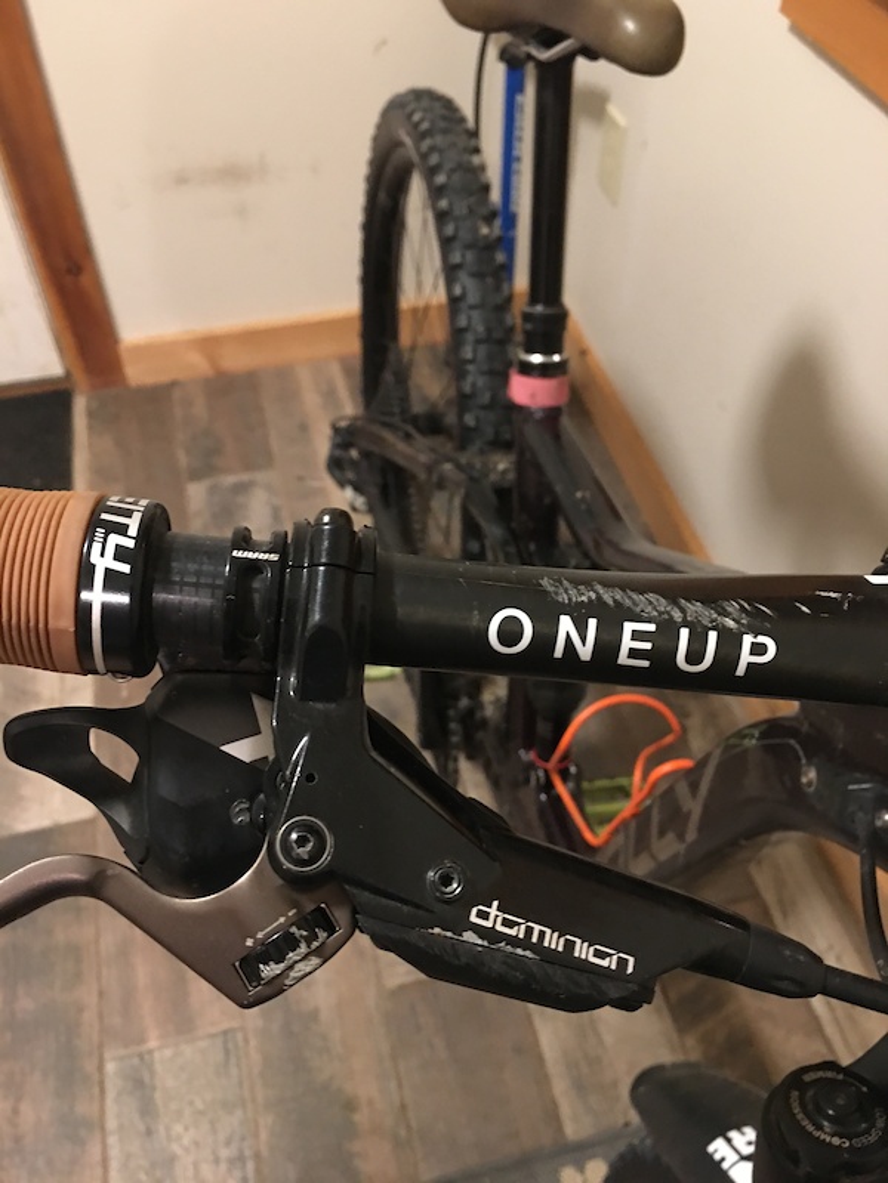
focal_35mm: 29
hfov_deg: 48.2
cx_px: 444
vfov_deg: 61.7
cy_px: 592
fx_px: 992
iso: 100
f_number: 2.2
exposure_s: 1/4
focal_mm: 4.15
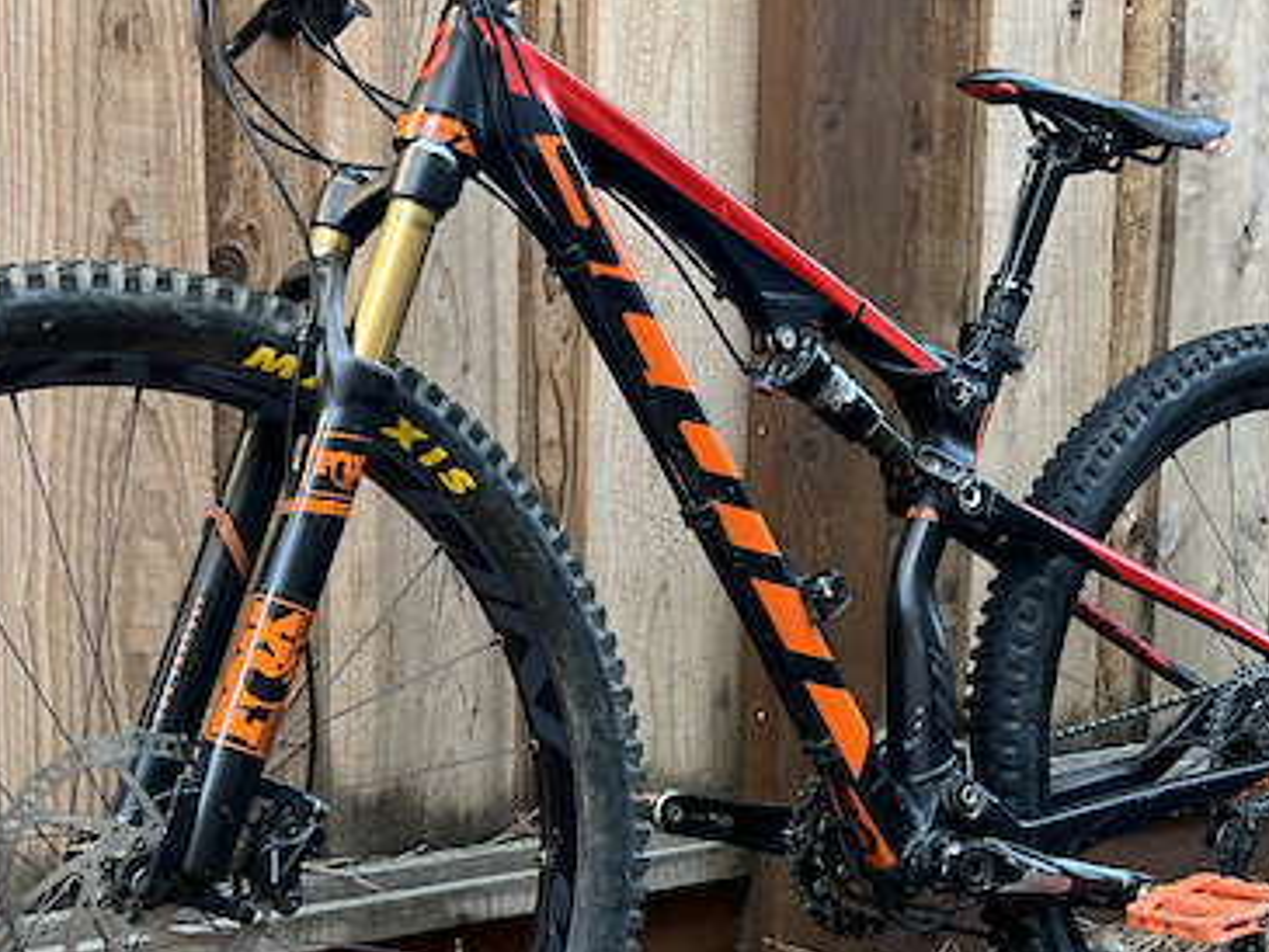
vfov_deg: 25.7
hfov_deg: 33.7
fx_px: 2090
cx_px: 567
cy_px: 532
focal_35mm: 57
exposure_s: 1/99
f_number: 1.5
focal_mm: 5.7
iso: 125
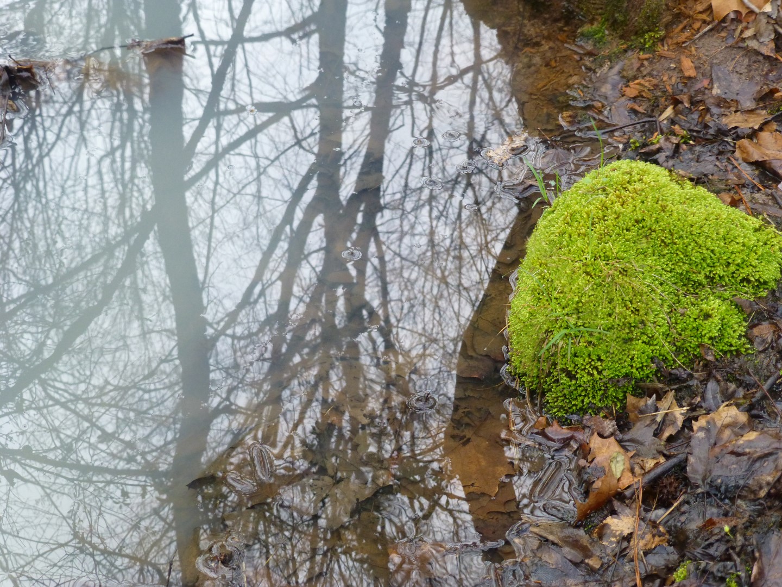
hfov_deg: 26.0
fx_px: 1694
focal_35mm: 75
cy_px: 294
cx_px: 391
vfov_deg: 19.6
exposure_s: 1/60
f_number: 5
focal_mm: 13.3
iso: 400
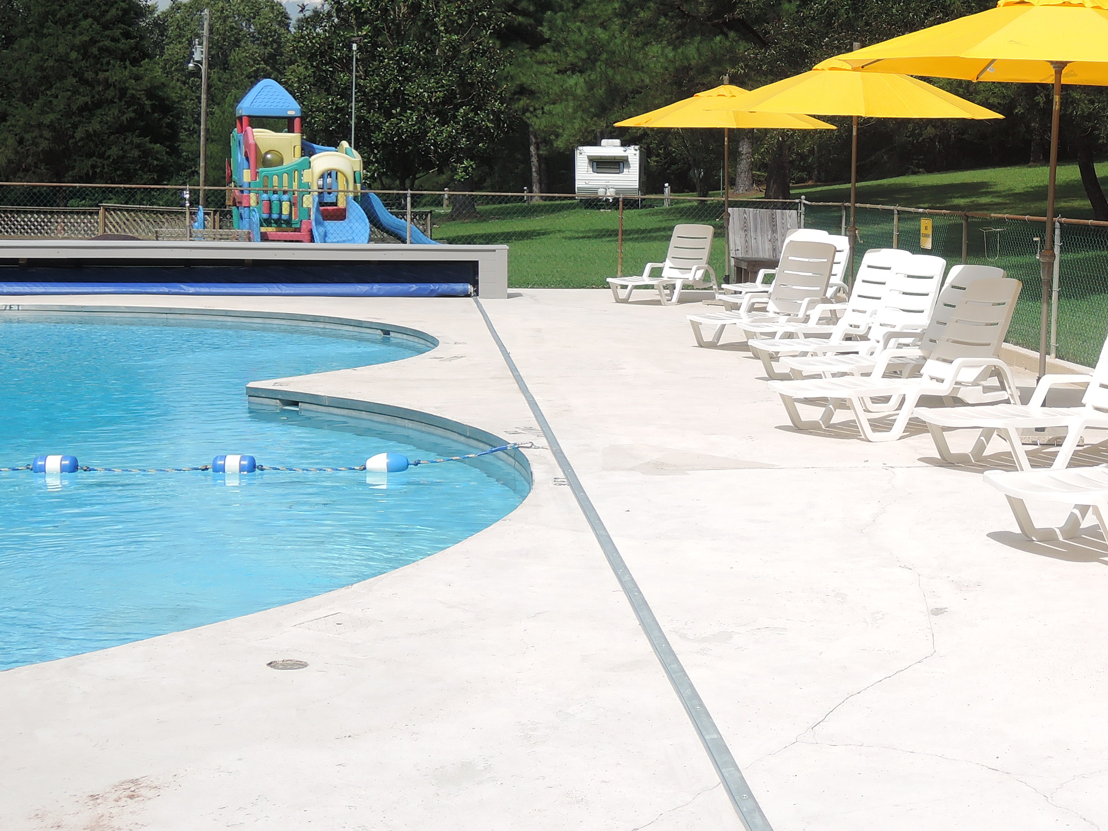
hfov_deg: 31.1
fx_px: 1921
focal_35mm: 60
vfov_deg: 24.4
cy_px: 322
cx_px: 938
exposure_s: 1/125
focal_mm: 7.5
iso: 80
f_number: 3.5
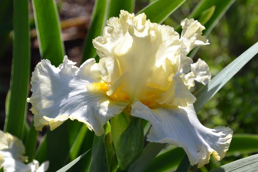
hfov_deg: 16.1
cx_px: 129
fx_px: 914
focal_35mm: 128
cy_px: 86
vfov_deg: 10.8
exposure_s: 1/200
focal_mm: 85
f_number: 7.1
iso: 100
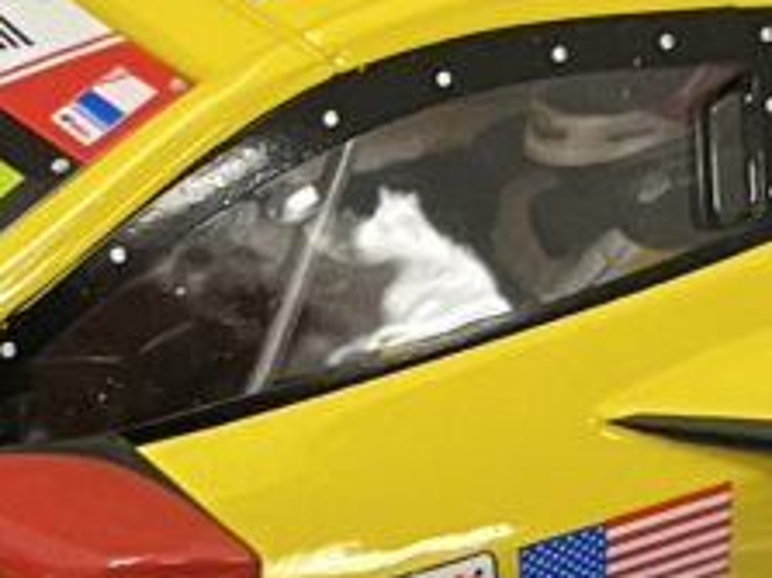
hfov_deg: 11.0
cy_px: 471
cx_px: 440
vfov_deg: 8.3
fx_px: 3990
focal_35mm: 179
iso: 320
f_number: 1.6
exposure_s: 1/60
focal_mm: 4.2
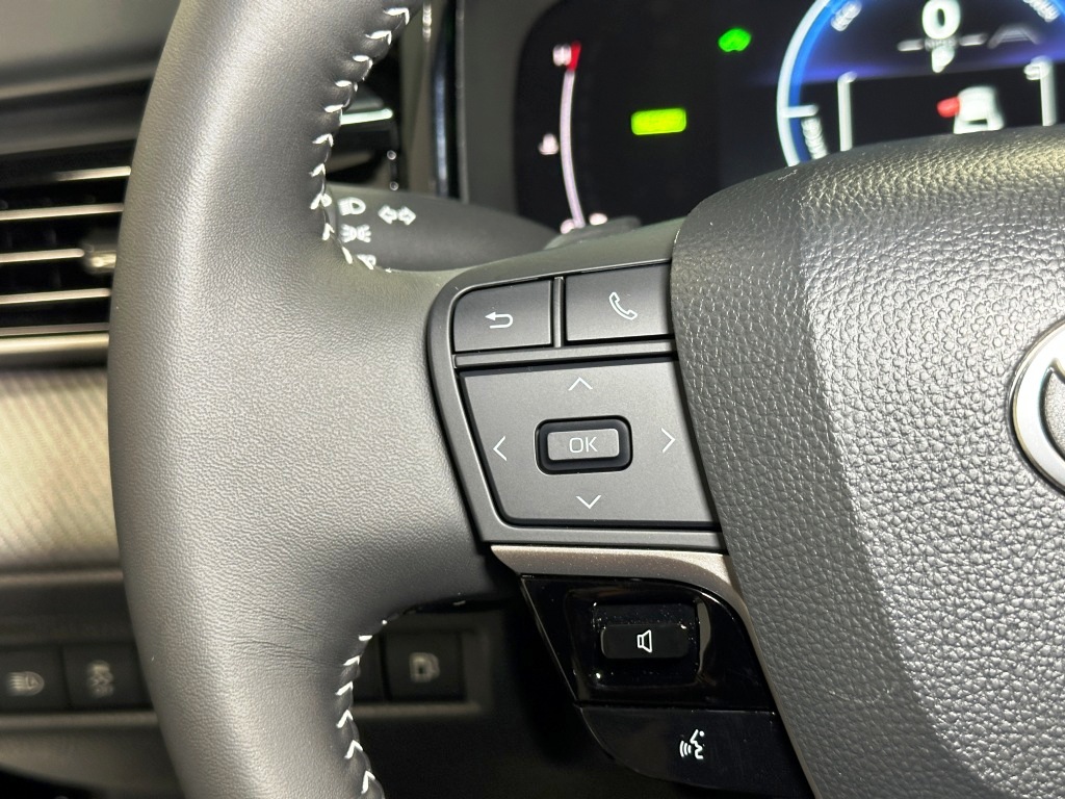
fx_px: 1477
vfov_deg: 30.3
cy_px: 400
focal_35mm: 48
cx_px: 532
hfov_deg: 39.7
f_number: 1.78
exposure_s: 1/40
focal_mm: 6.86
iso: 400
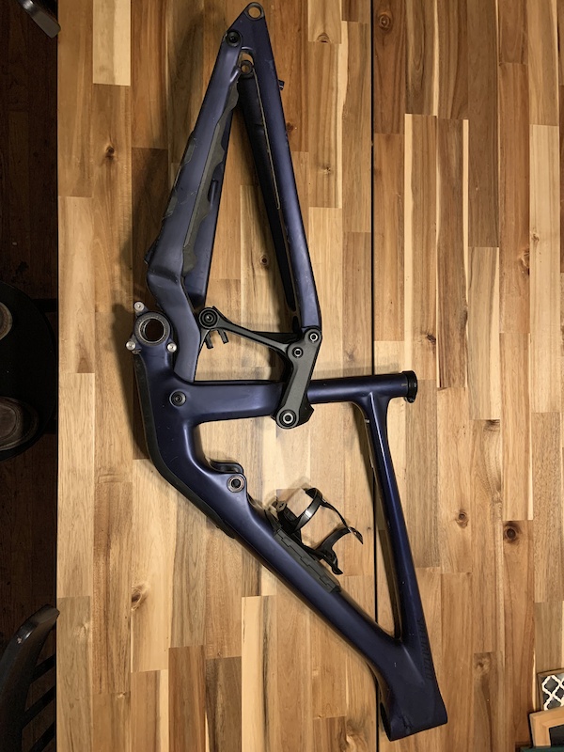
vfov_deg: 67.3
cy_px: 376
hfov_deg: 53.1
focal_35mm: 26
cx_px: 282
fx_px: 565
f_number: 1.8
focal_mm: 4.25
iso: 320
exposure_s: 1/60
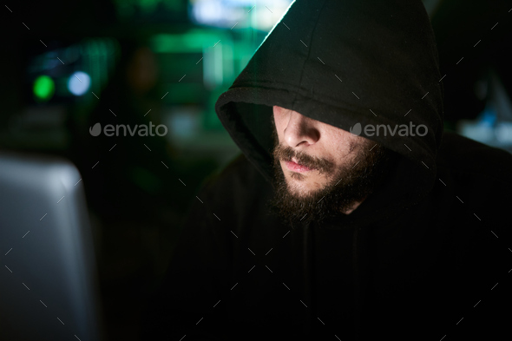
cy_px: 170
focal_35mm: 55
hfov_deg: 36.3
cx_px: 256
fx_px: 782
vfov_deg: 24.6
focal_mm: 55
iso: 800
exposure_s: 1/100
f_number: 2
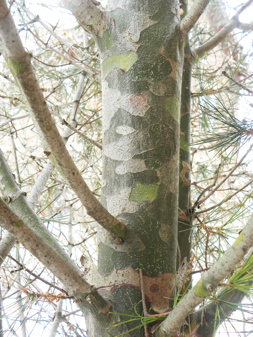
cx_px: 126
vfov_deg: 41.2
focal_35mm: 46
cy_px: 168
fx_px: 448
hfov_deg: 31.5
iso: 187
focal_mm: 8.2
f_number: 3.2
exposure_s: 1/86.8
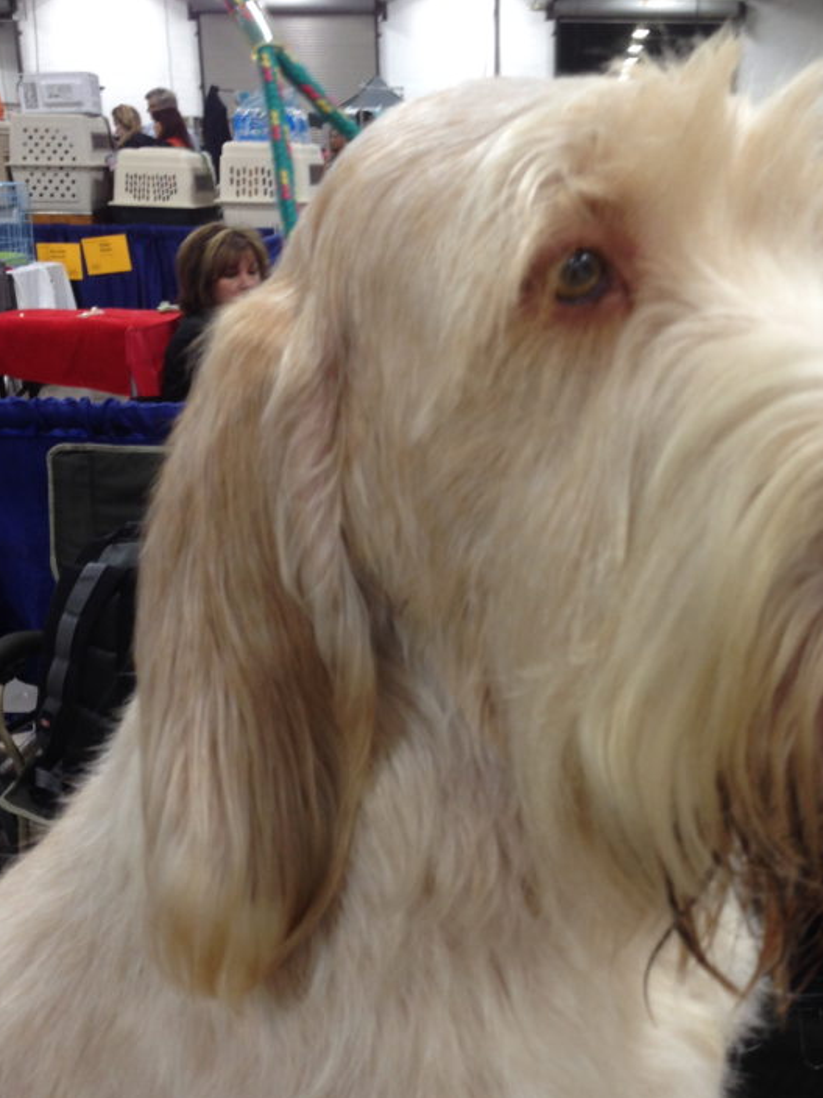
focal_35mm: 48
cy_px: 658
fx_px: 1522
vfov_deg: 39.5
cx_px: 549
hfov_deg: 30.0
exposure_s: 1/20
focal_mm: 4.12
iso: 50
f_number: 2.4
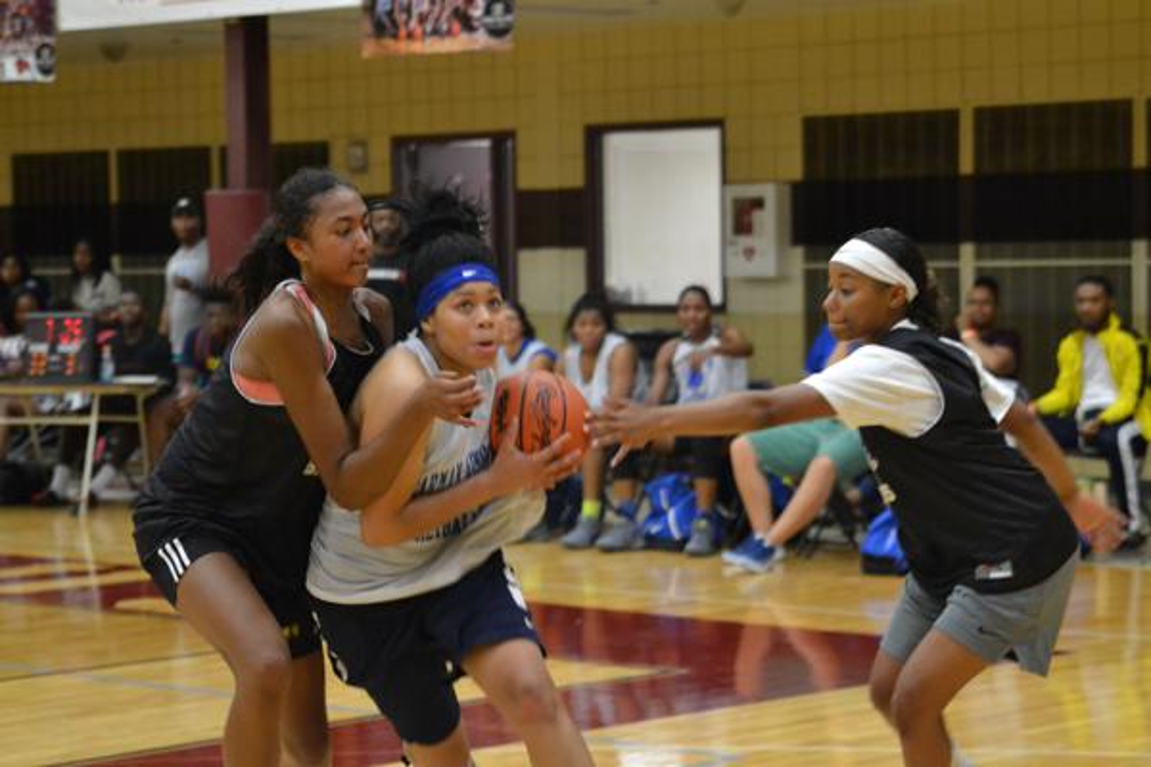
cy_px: 384
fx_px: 3357
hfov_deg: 19.5
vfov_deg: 13.0
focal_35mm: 105
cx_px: 576
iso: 2800
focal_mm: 70
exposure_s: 1/250
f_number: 2.8
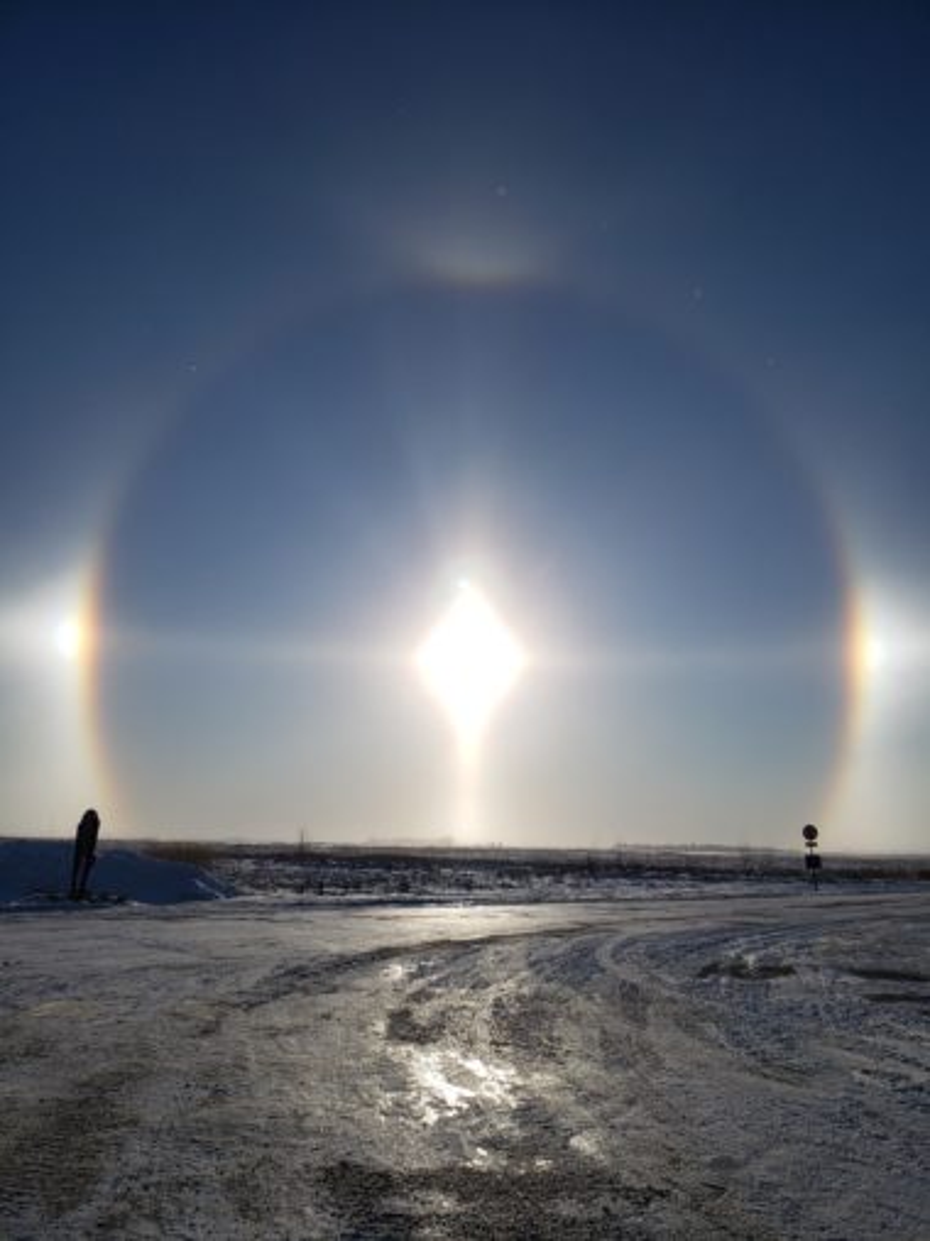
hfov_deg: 53.0
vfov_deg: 67.3
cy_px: 620
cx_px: 465
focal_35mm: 26
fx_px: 932
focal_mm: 4.3
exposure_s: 1/9158
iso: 50
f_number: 2.4
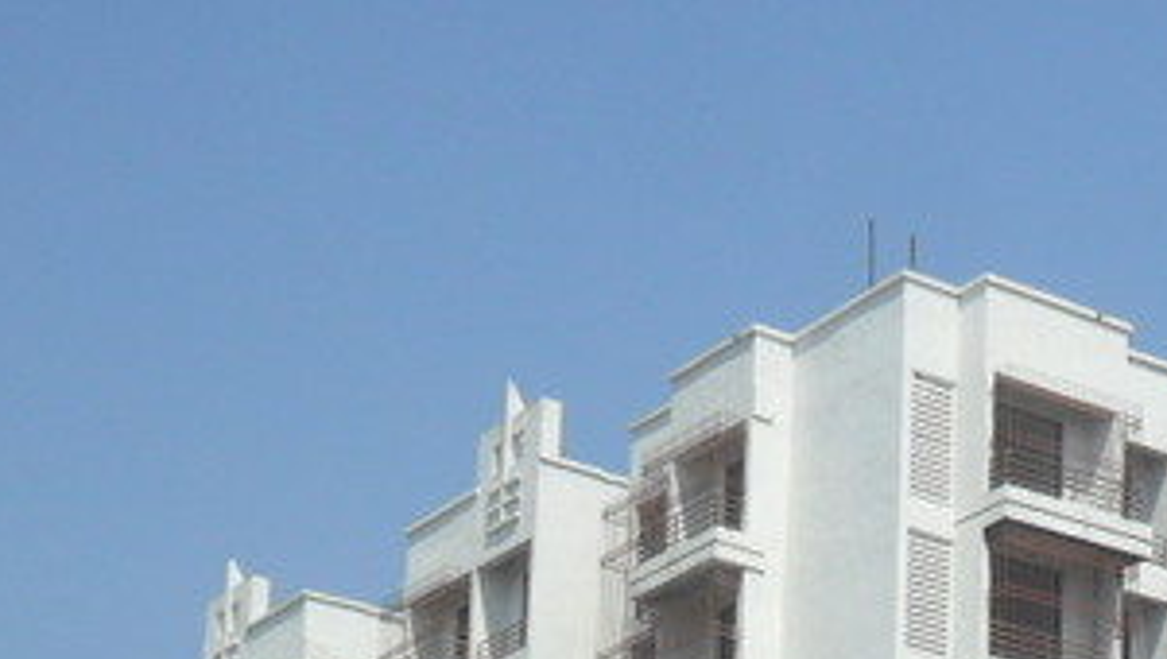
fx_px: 3314
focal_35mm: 107
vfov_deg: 10.8
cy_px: 1097
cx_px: 1155
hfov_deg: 19.4
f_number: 10.1
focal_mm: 6.6
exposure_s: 1/180
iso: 100
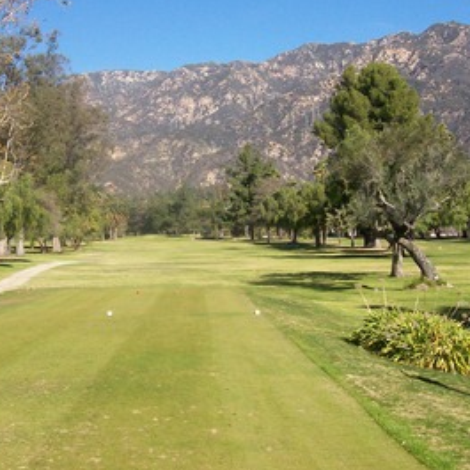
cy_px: 191
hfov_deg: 28.3
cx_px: 133
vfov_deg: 28.5
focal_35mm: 60
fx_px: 922
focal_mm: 6
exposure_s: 1/535
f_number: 4.8
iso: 80
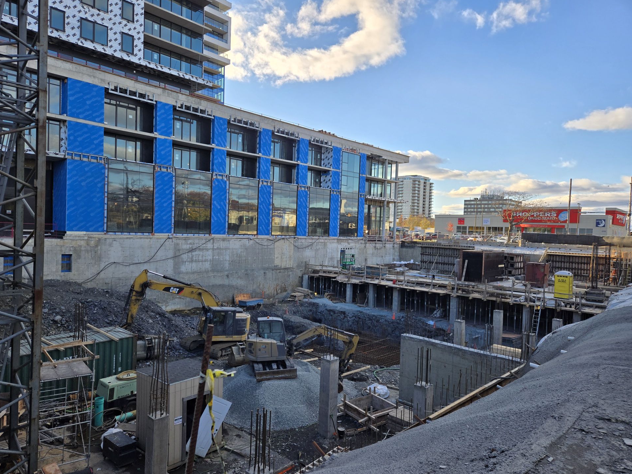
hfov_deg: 71.6
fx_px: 438
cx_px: 306
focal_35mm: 24
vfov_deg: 56.8
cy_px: 241
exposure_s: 1/1250
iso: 25
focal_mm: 5.4
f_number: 1.8
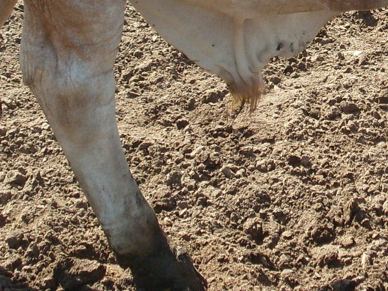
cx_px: 433
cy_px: -58
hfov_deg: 11.0
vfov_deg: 8.3
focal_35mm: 177
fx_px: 1984
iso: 80
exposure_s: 1/350
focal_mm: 9.9
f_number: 3.8
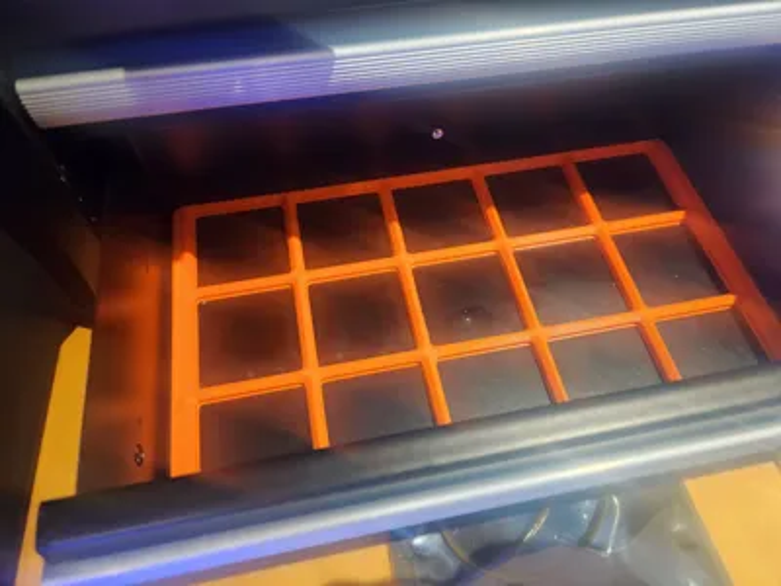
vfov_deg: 58.9
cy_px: 293
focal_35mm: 23
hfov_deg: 73.9
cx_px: 390
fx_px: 519
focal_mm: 5.4
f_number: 1.8
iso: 640
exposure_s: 1/60
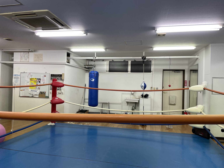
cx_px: 112
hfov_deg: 67.3
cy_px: 84
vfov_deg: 53.1
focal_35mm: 26
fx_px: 168
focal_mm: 4.2
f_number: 1.6
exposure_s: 1/100
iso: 80
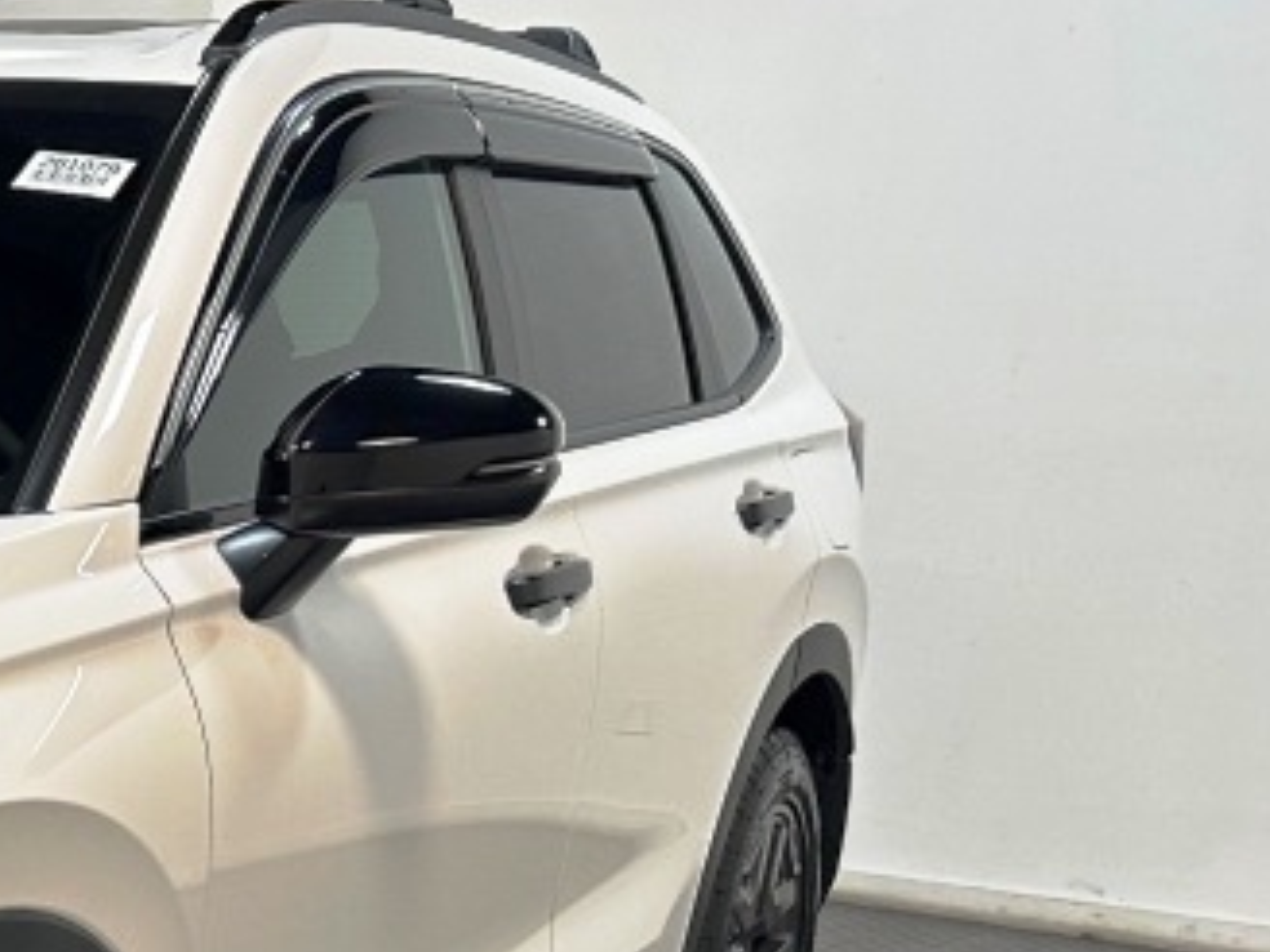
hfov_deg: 21.5
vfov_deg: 18.7
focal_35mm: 75
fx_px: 2752
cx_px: -666
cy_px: 1111
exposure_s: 1/60
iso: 160
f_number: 1.78
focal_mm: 6.86
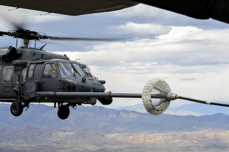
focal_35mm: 105
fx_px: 668
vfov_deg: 13.0
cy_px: 76
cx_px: 114
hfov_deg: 19.5
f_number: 16
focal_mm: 70
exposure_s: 1/80
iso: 160
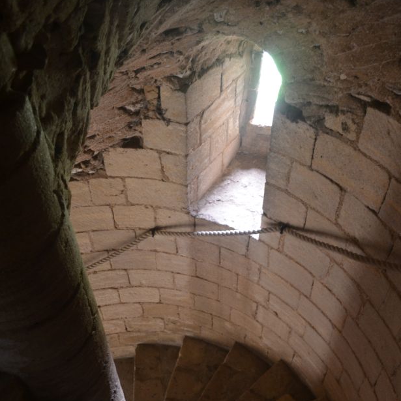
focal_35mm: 36
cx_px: 208
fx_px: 472
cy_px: 275
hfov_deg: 46.0
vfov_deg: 45.2
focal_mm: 18
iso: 800
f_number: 4.5
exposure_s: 1/2.5
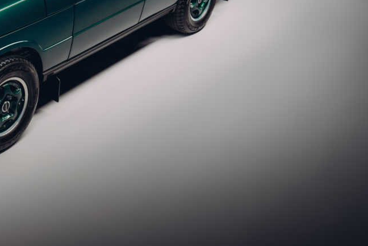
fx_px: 685
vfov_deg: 19.6
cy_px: -14
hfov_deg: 28.5
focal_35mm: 67
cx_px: 13
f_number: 9
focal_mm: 31
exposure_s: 3.2
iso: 200
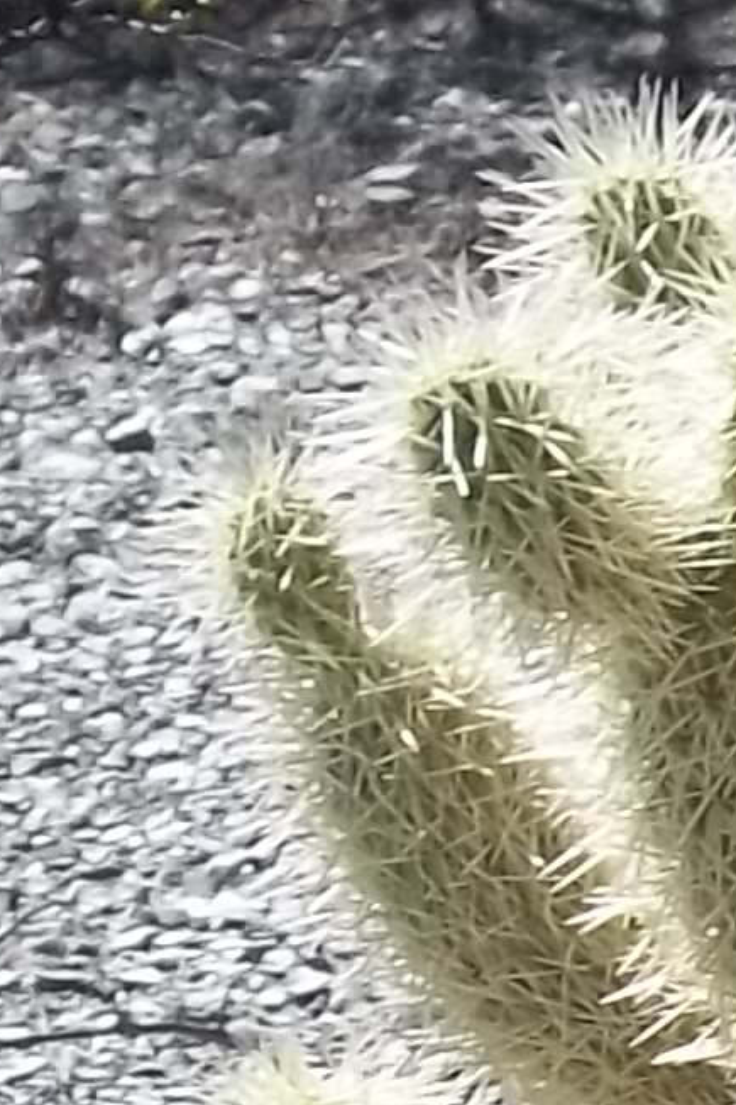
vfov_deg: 8.3
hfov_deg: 5.2
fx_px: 7547
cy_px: 1242
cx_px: 2370
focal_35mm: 246
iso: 64
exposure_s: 1/160
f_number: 8
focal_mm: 6.5
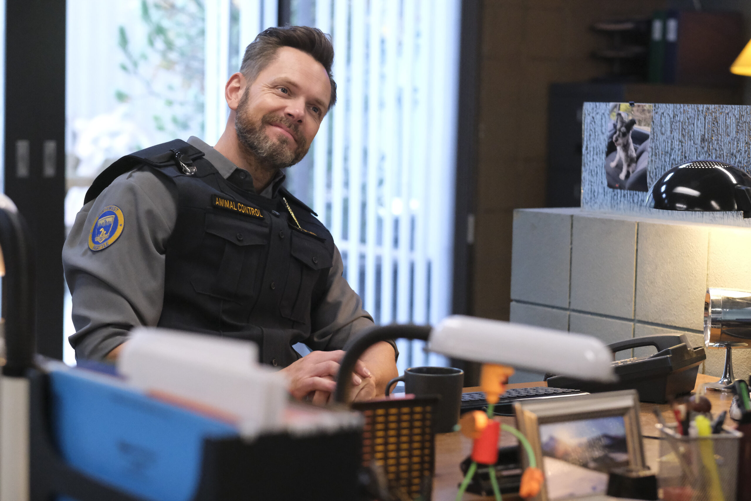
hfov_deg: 24.2
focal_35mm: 84
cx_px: 376
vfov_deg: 16.3
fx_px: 1752
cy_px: 250
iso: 10000
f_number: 2.5
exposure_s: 1/320
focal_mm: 56
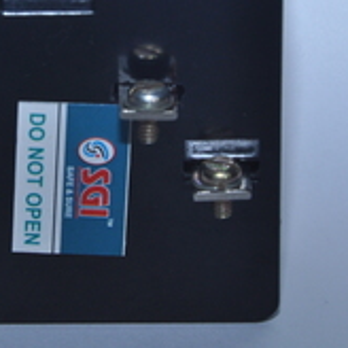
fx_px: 4632
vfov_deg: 4.3
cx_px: 62
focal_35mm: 407
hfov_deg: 4.3
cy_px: 115
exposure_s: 1/125
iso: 320
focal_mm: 105
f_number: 11
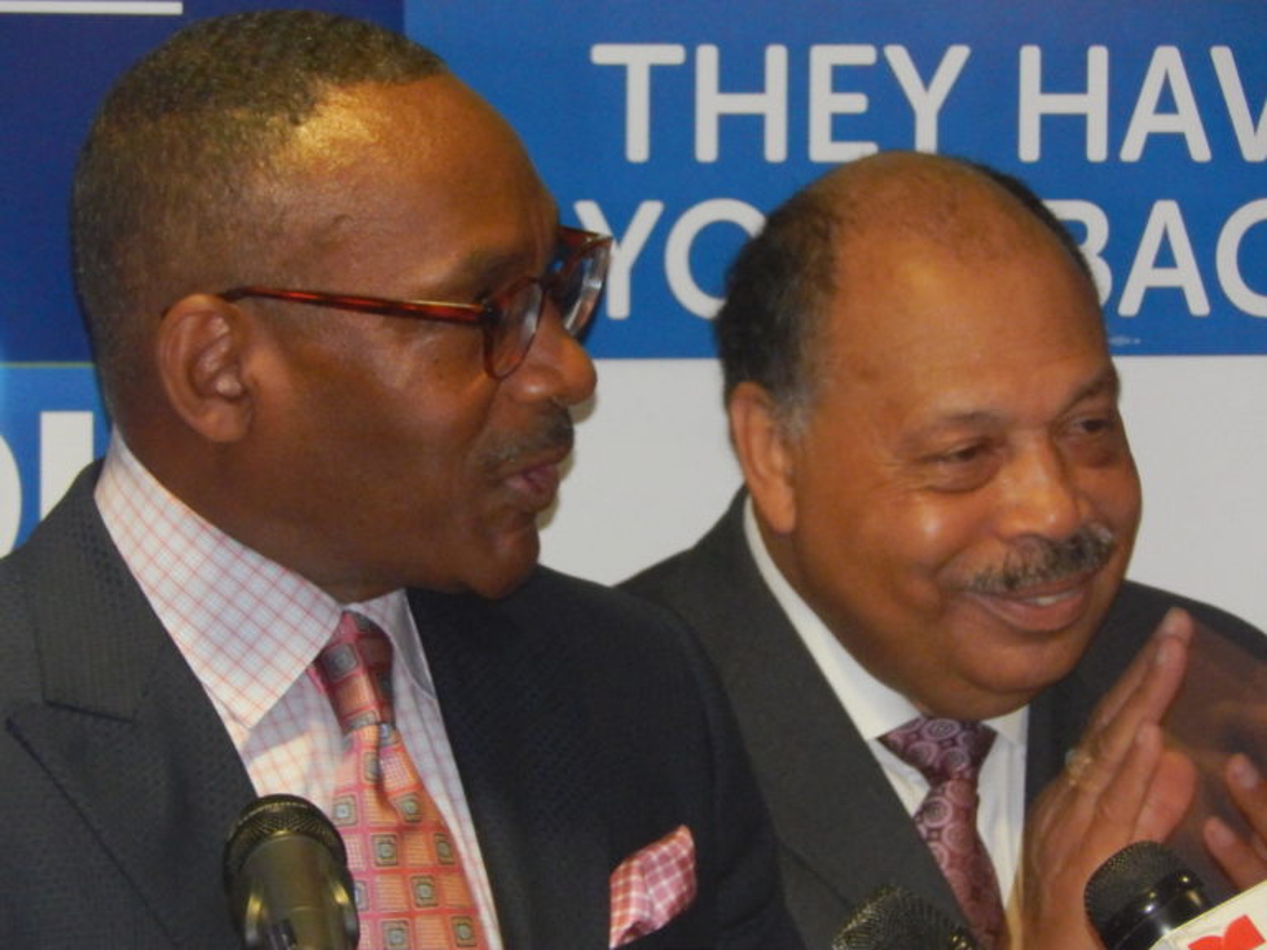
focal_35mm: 388
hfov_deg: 5.1
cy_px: 475
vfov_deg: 3.8
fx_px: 14201
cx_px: 634
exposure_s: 1/60
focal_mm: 69
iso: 1600
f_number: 5.7
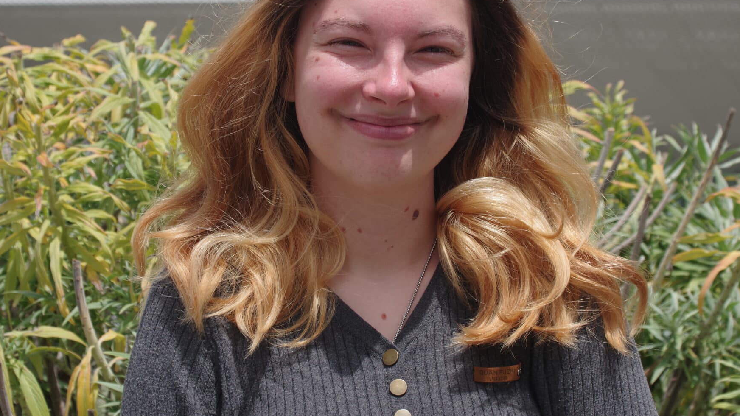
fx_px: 2100
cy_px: 148
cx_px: 357
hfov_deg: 20.0
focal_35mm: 107
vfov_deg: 11.3
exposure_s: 1/400
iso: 200
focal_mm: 58
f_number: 7.1
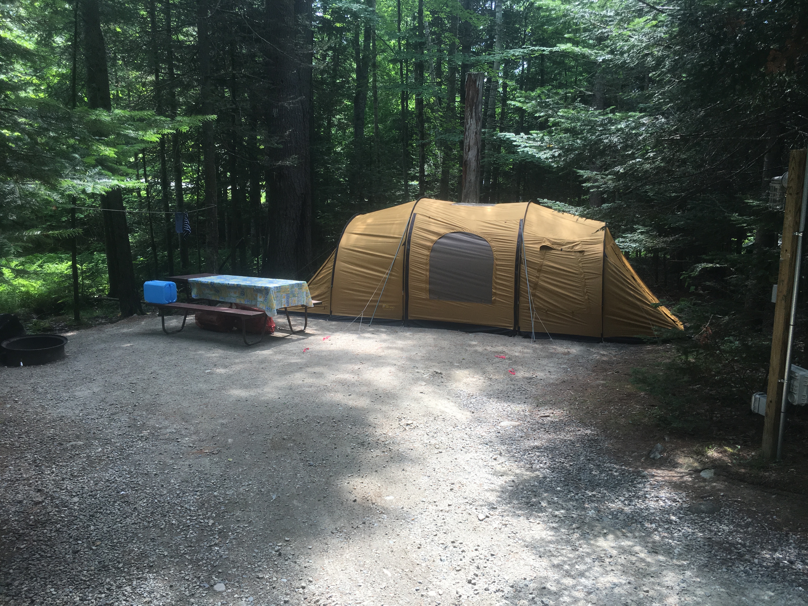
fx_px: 677
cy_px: 303
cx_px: 404
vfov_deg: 48.2
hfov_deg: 61.7
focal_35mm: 29
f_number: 2.2
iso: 32
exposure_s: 1/120
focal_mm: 4.15
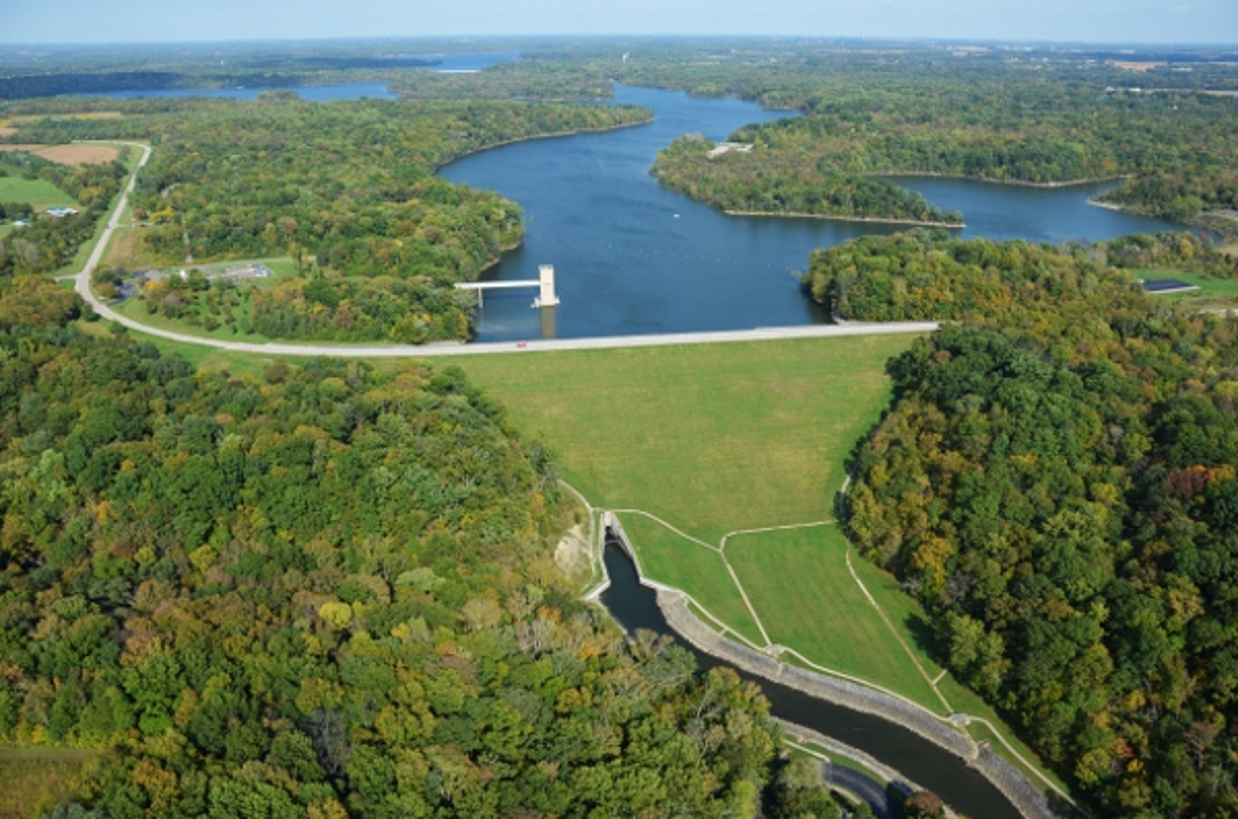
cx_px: 619
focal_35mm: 27
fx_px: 926
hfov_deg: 67.5
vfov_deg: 47.7
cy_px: 410
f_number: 5.6
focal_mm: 18
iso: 400
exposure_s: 1/1600
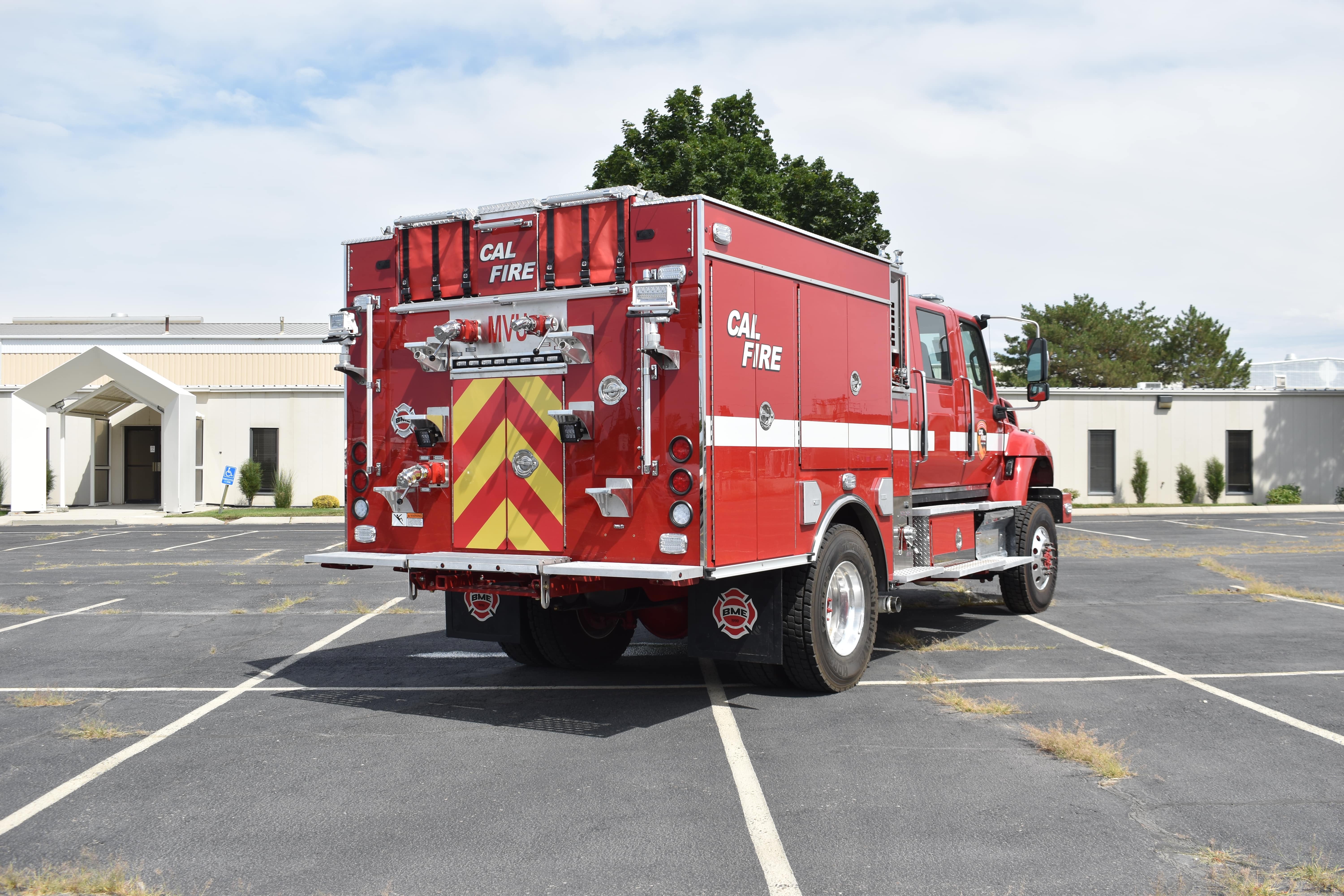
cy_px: 448
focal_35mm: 34
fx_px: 1288
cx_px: 672
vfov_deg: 38.4
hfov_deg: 55.1
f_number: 6.3
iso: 100
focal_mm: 23
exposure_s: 1/400
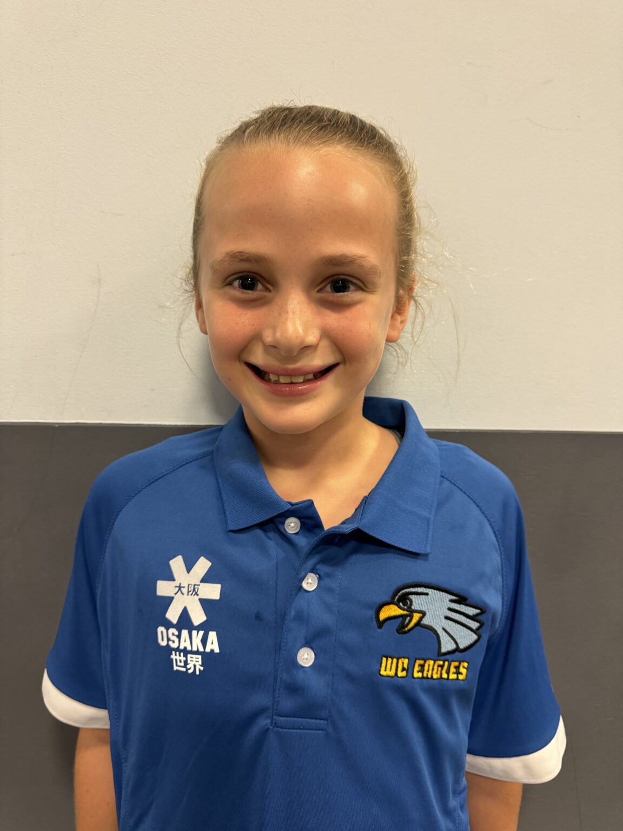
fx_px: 576
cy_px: 416
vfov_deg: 71.6
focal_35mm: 24
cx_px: 312
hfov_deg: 56.8
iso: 400
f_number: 1.78
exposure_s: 1/60
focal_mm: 6.86
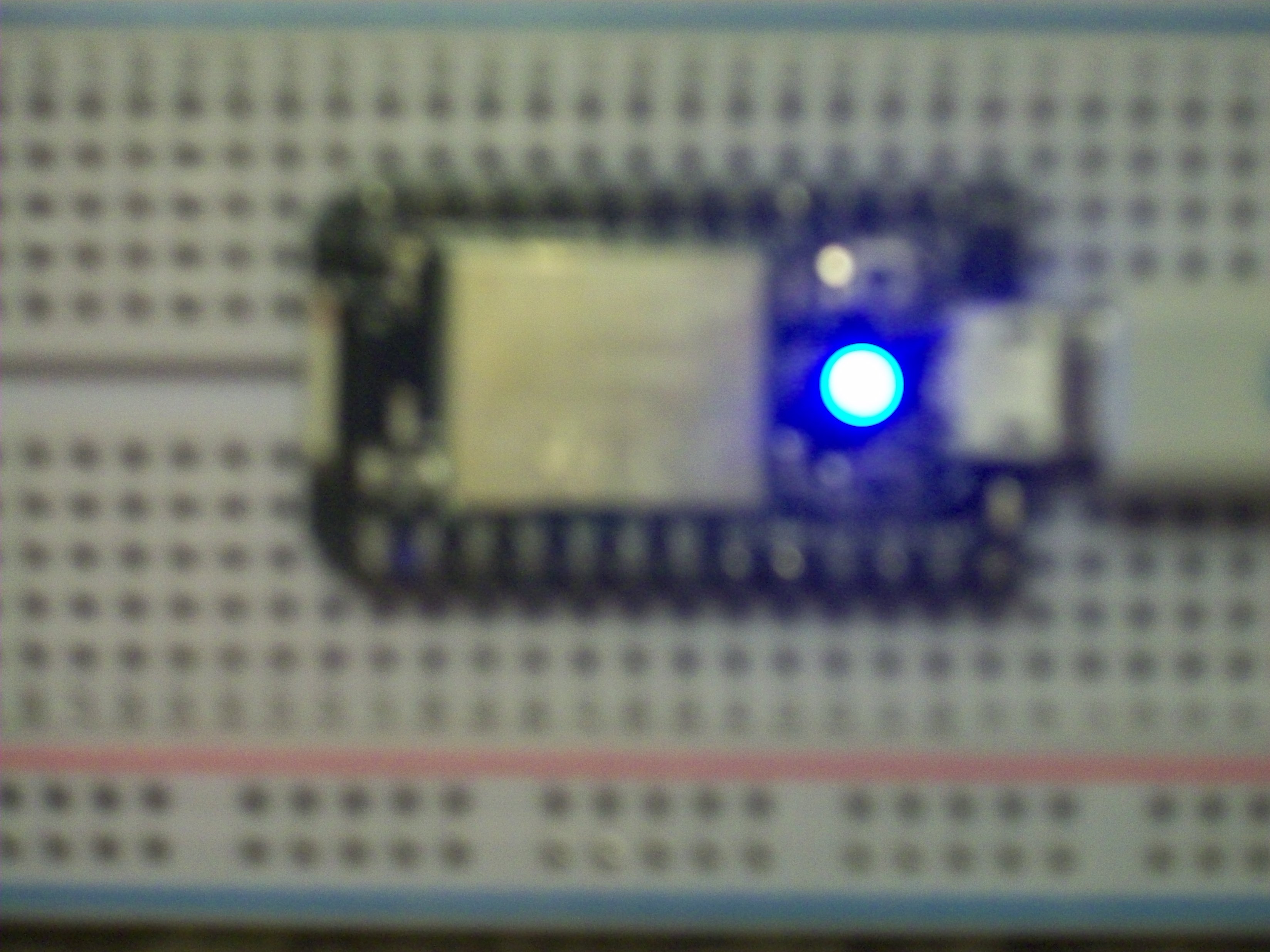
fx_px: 4072
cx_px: 635
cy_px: 476
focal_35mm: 111
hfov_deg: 17.7
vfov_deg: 13.3
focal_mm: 18.6
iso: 200
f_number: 5.2
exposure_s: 1/8
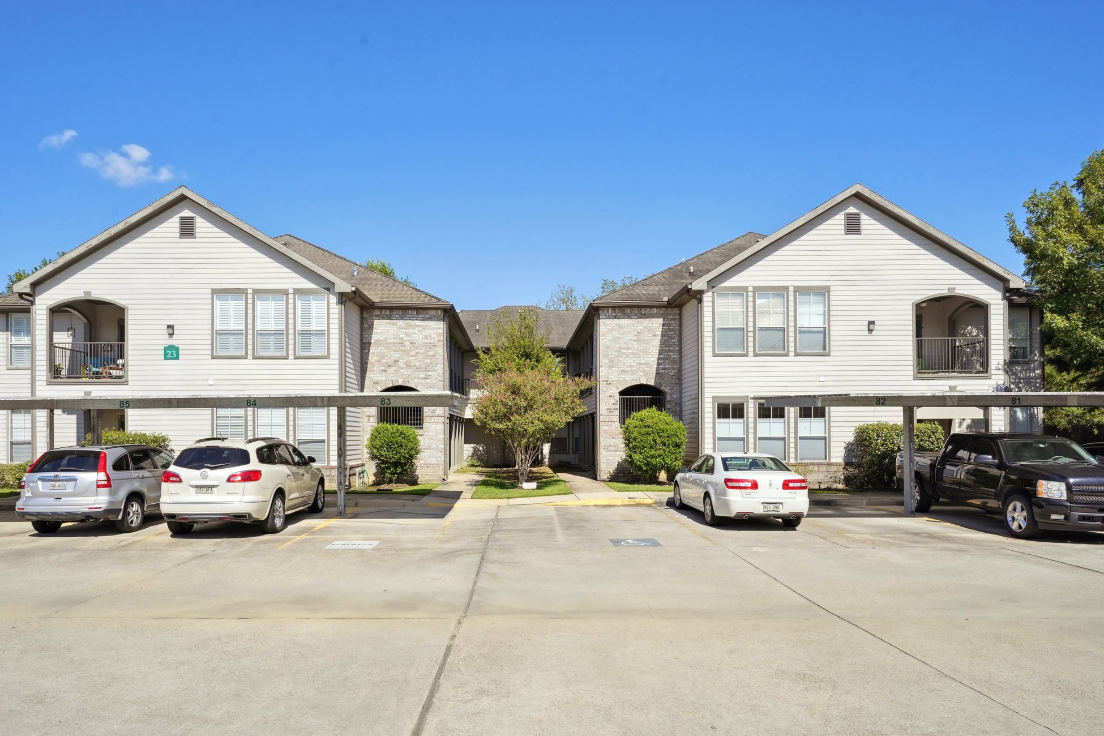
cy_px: 375
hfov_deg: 81.2
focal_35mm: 21
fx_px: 644
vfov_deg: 59.5
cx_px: 527
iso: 800
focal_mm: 20
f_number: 11
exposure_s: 1/1600
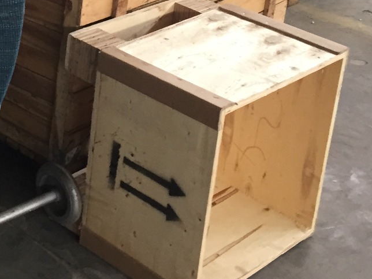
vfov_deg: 15.8
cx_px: -55
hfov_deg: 20.6
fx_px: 967
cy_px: -61
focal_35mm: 90
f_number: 2.2
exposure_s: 1/30
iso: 125
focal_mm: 4.15
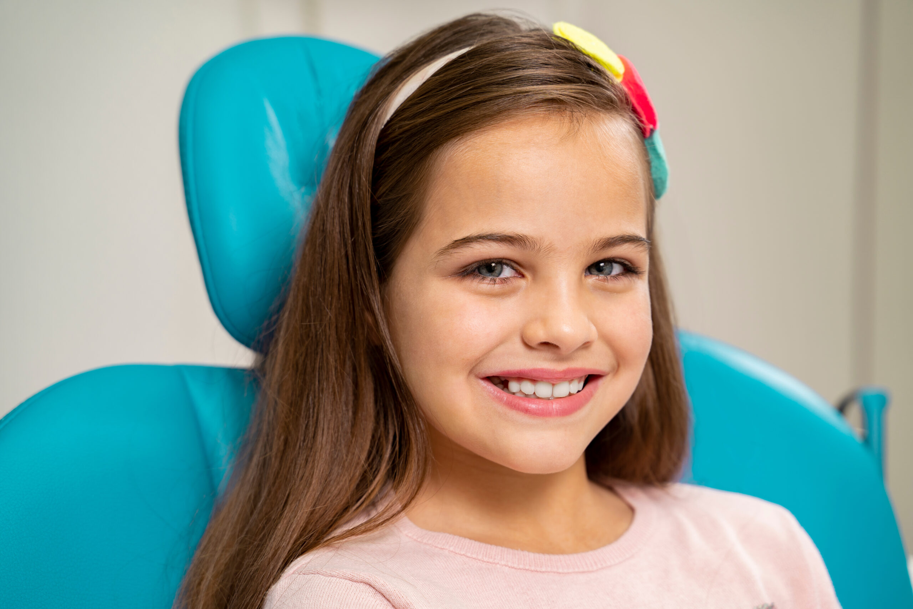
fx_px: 1902
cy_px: 304
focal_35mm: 75
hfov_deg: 27.0
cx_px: 456
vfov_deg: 18.2
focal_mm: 75
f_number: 4
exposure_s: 1/100
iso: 200
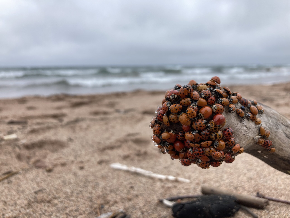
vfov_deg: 49.7
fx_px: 235
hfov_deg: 63.4
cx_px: 145
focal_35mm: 28
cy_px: 109
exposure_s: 1/727
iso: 20
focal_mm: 3.99
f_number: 1.8
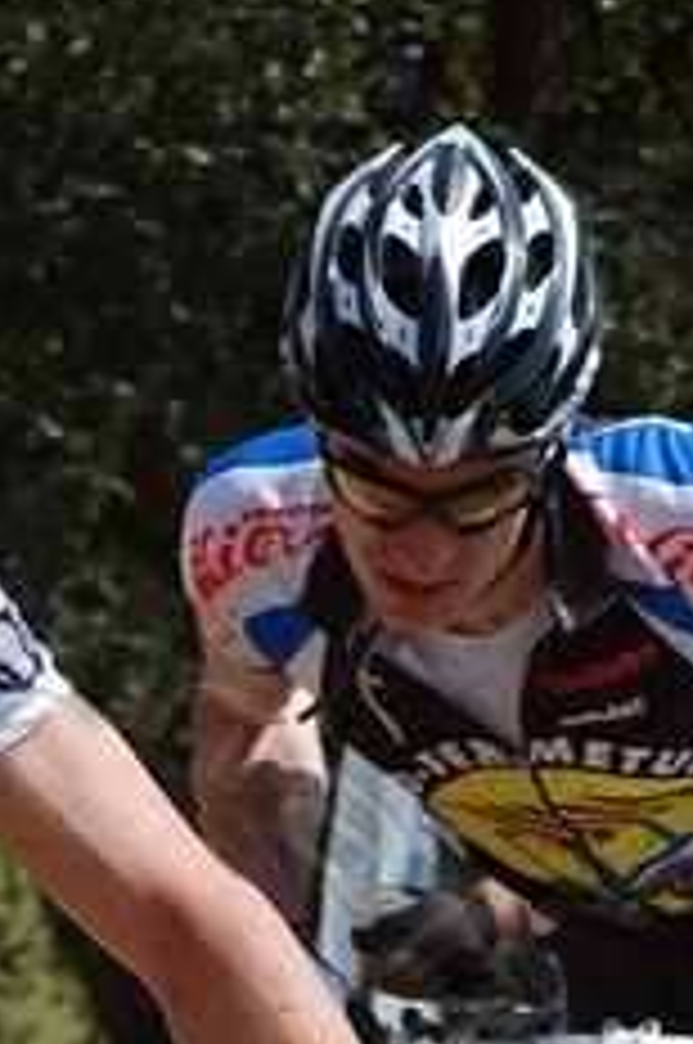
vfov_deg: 5.3
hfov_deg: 3.5
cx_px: -326
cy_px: 1552
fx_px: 11228
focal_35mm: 388
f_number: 4.2
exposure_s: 1/1000
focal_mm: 75
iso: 200
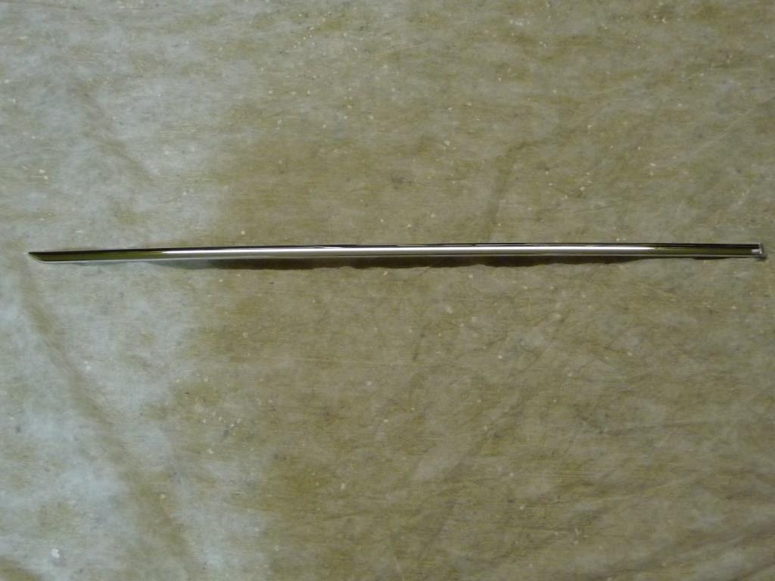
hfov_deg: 52.6
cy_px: 290
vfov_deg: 40.7
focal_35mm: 35
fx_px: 784
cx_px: 388
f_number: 3.3
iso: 400
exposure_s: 1/25
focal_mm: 4.7
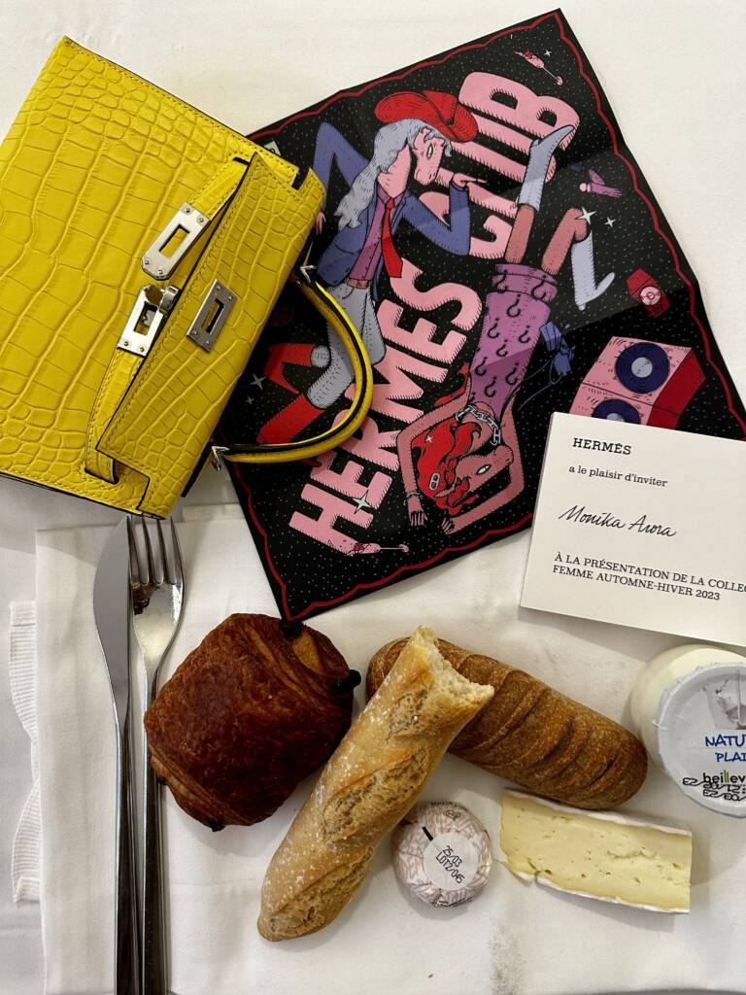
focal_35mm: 24
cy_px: 498
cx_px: 373
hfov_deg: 56.8
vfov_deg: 71.6
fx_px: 690
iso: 250
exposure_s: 1/50
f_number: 1.78
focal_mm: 6.86
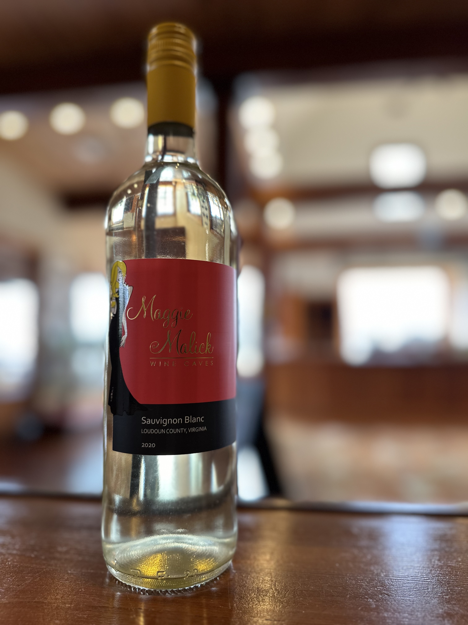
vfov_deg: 71.6
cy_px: 312
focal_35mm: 24
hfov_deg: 56.8
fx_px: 433
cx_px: 234
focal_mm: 6.86
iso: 160
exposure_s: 1/120
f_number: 1.78
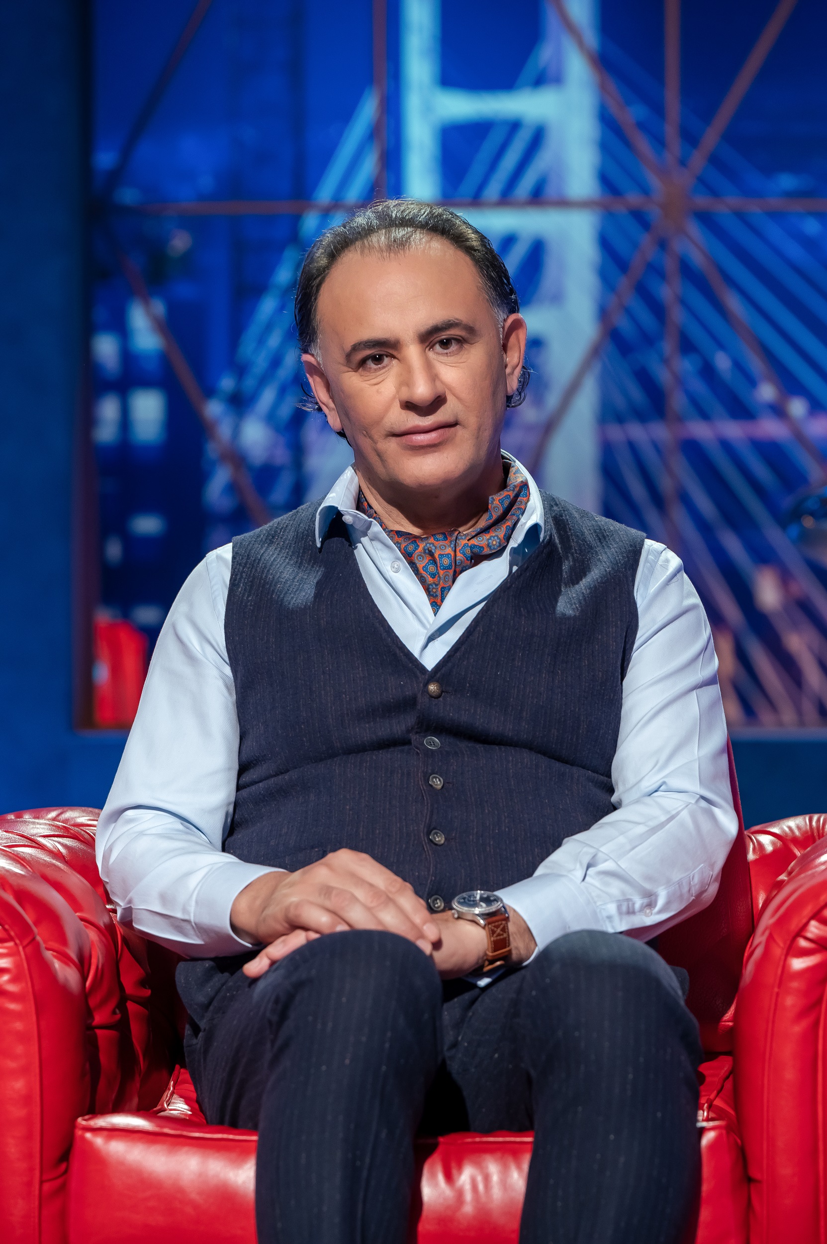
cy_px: 622
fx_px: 5176
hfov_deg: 9.1
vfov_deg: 13.7
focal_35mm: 150
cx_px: 414
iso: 1100
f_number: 5
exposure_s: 1/100
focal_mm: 150
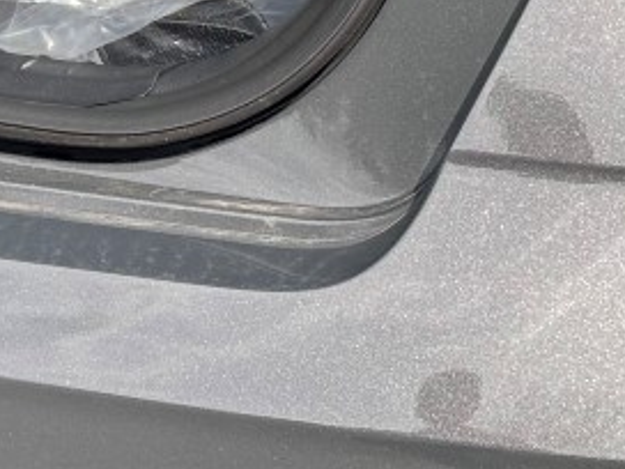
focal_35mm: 181
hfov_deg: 10.6
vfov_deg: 7.9
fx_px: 3268
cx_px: -241
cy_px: -359
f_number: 1.78
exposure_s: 1/823
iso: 64
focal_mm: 6.86
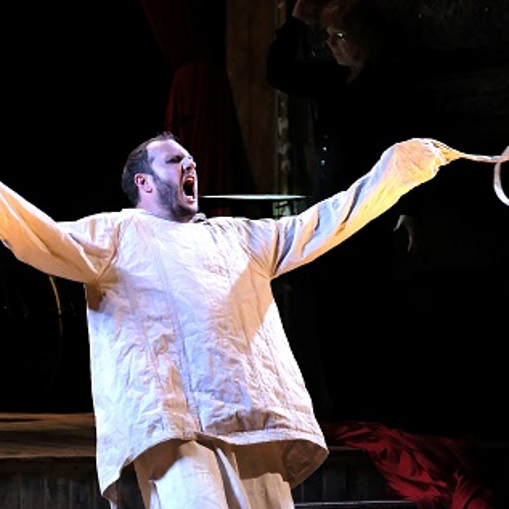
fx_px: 3277
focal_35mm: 197
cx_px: 156
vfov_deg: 8.9
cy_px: 254
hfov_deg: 8.9
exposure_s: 1/320
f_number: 4.5
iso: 12800
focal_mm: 102.2
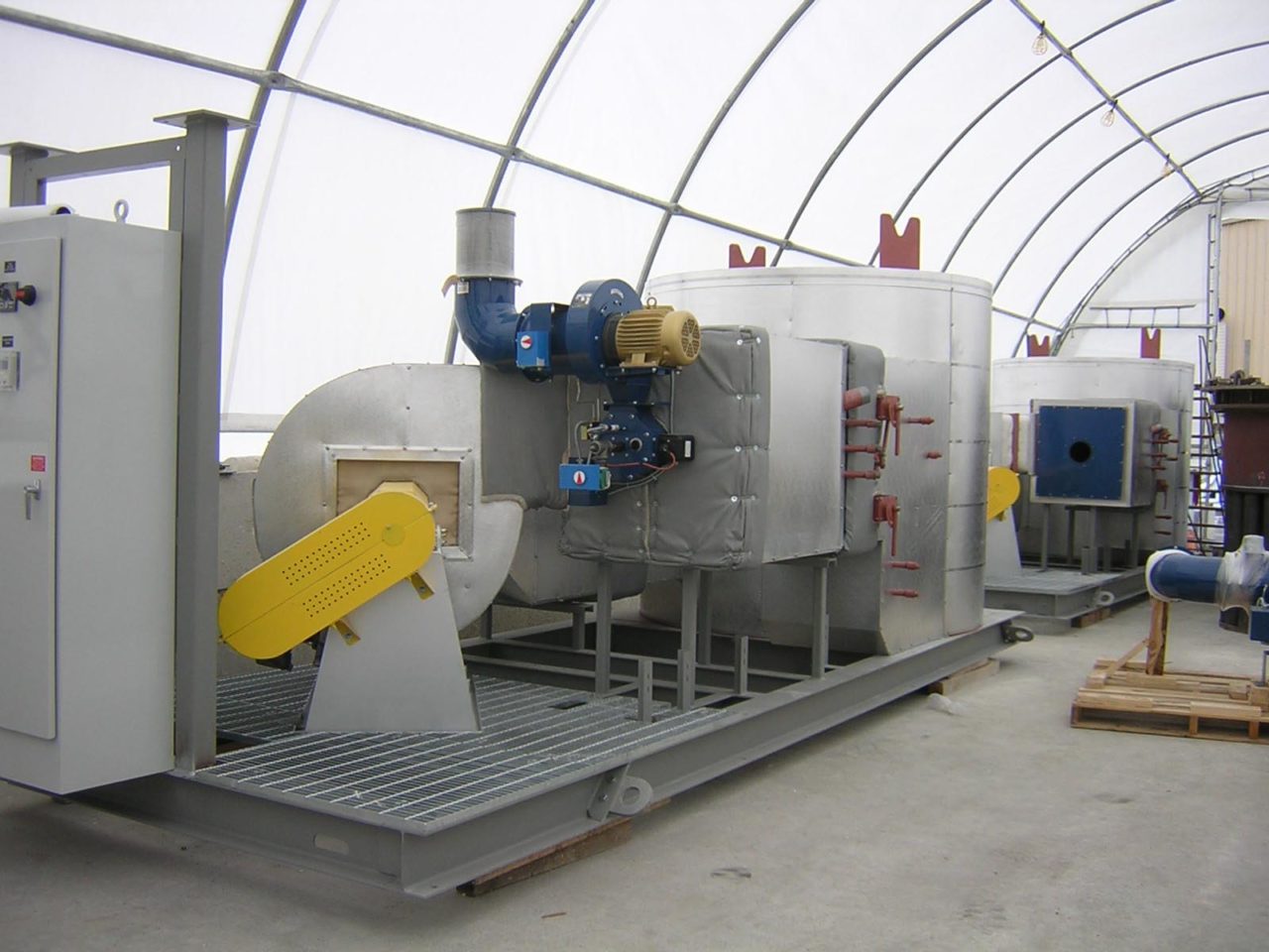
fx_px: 1320
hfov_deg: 51.4
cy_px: 476
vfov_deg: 39.7
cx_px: 634
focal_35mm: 36
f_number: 2.6
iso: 100
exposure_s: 1/276
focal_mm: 4.7
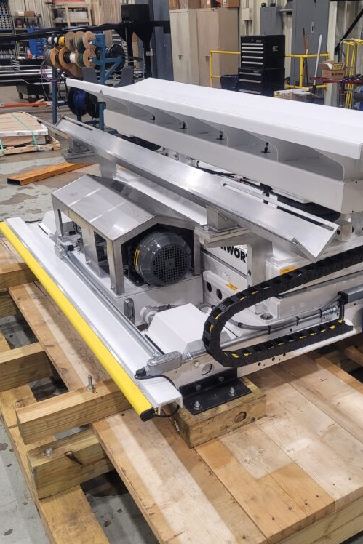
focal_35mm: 37
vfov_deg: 51.9
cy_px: 279
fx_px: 559
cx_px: 226
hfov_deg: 35.8
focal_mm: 5.4
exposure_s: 1/120
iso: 200
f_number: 1.8
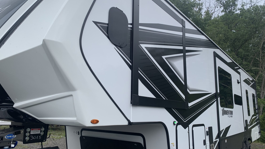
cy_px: 75
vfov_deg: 40.2
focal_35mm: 29
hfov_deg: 66.1
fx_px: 204
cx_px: 130
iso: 25
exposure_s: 1/590
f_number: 1.8
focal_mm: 4.25
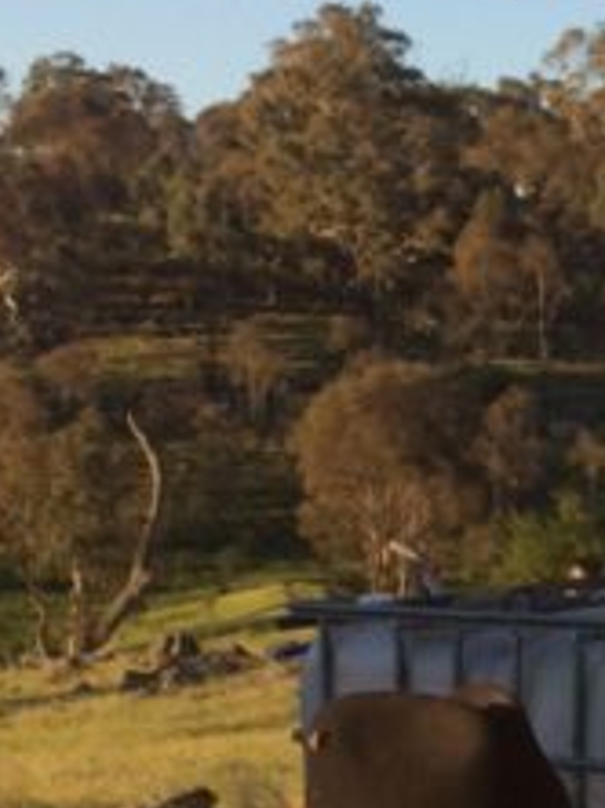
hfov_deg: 10.5
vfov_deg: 13.8
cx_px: 1013
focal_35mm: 134
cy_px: 1223
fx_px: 3129
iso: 32
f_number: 2.2
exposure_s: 1/789
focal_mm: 4.15
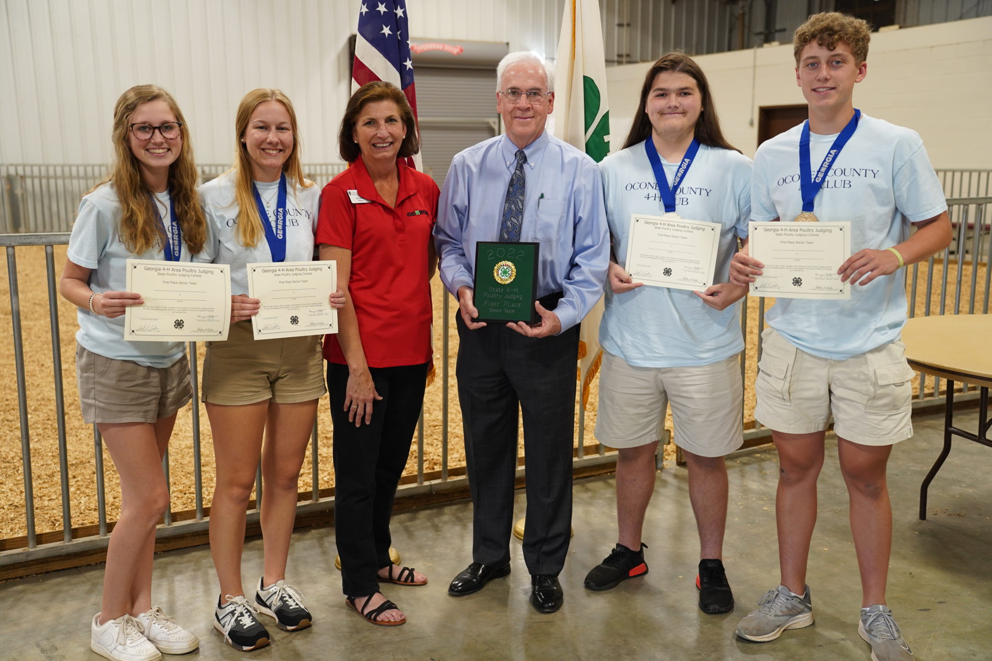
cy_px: 330
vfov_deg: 35.0
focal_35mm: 38
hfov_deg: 50.7
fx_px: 1047
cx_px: 496
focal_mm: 38
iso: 1250
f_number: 2.8
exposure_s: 1/125
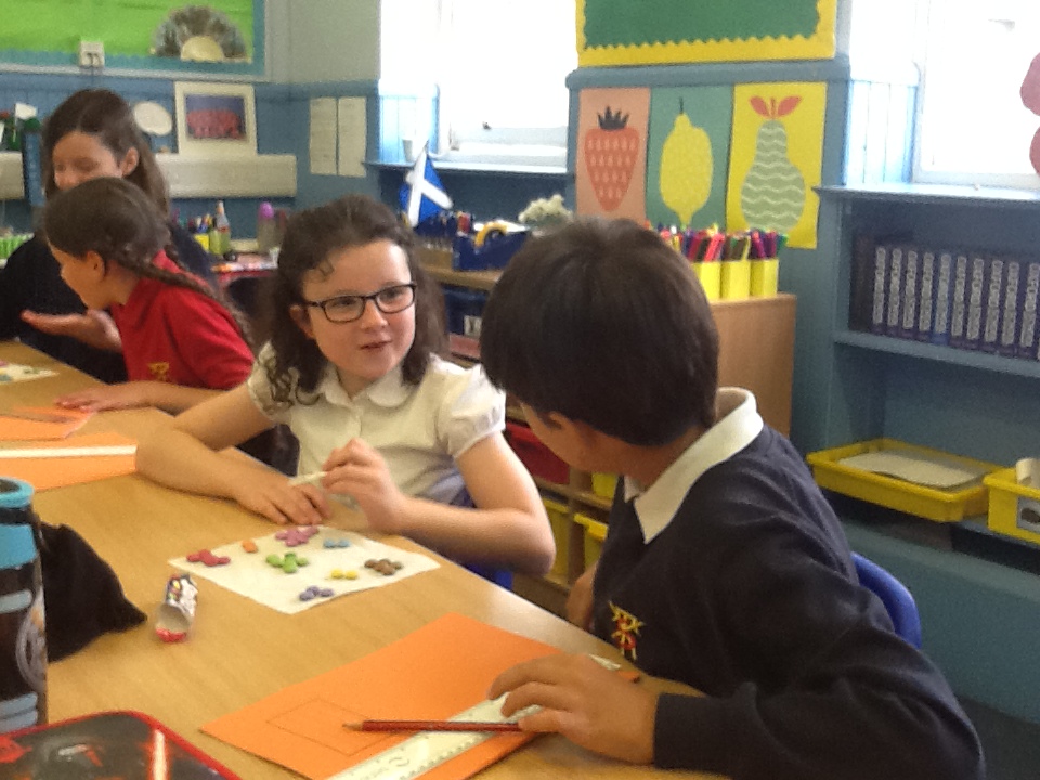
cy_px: 390
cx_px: 520
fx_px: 1322
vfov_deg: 32.9
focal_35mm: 44
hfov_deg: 42.9
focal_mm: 2.03
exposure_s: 1/30
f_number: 2.4
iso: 100
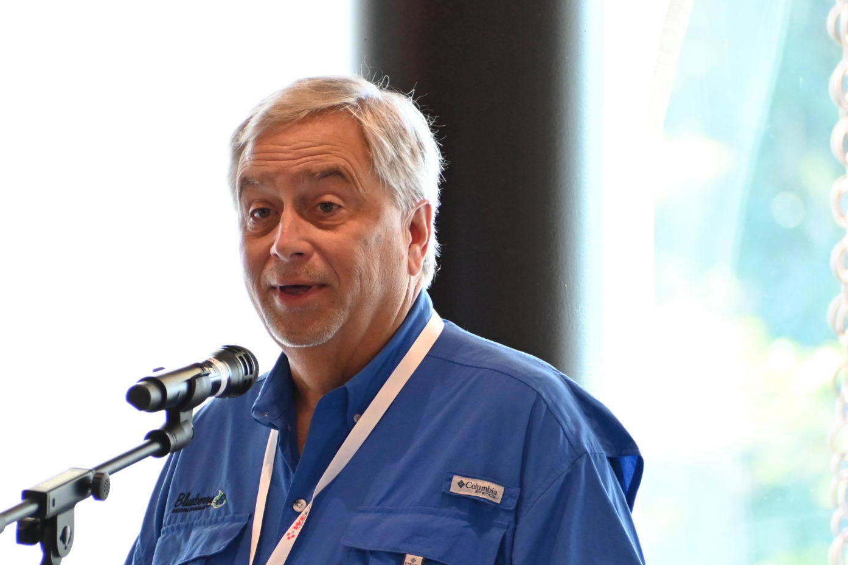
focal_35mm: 661
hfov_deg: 3.1
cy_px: 383
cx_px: 420
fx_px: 15567
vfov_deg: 2.1
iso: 3200
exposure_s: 1/160
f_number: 6.3
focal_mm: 300
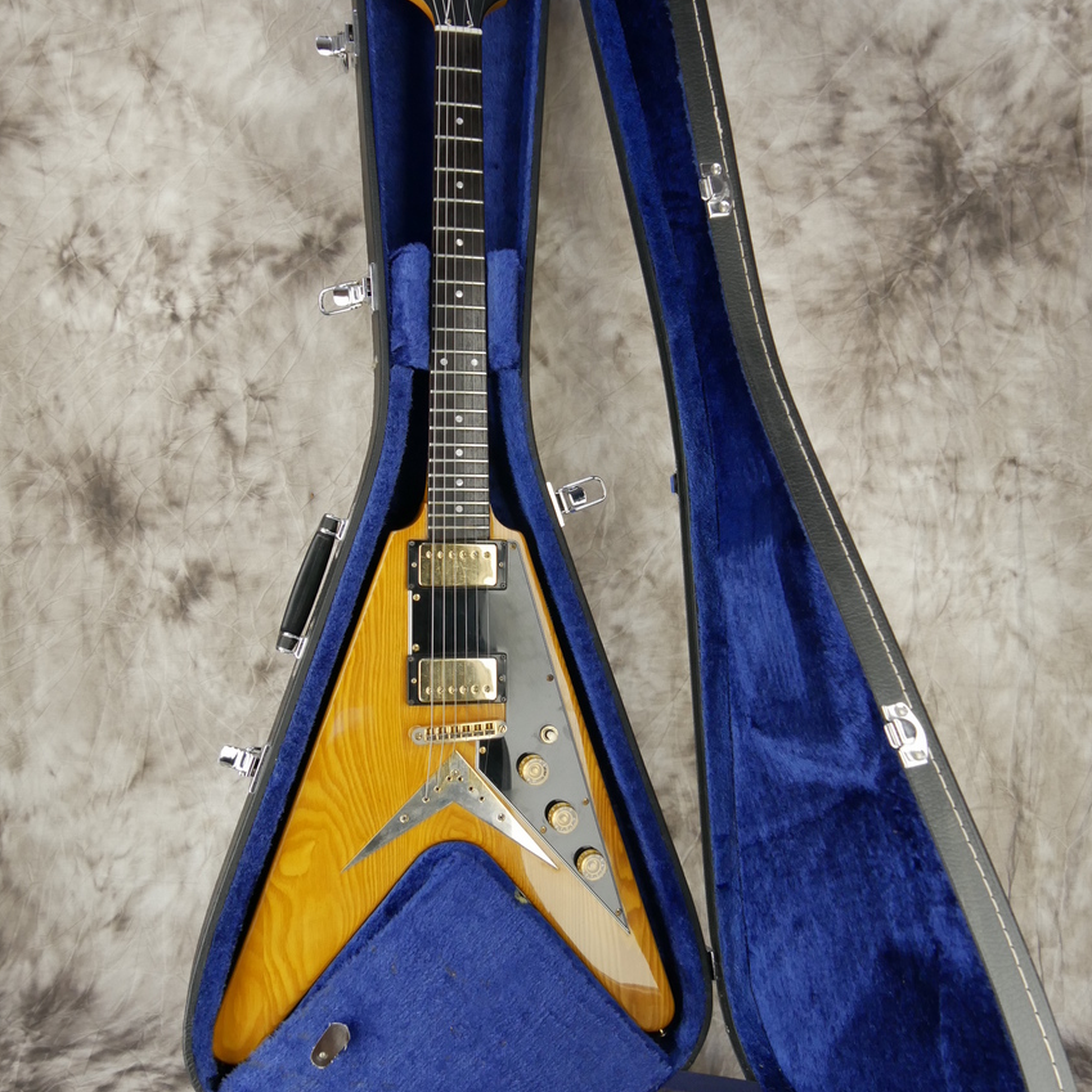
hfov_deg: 47.2
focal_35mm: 35
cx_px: 570
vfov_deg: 47.2
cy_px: 495
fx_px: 1249
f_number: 4.5
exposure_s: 1/200
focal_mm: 14
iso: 800
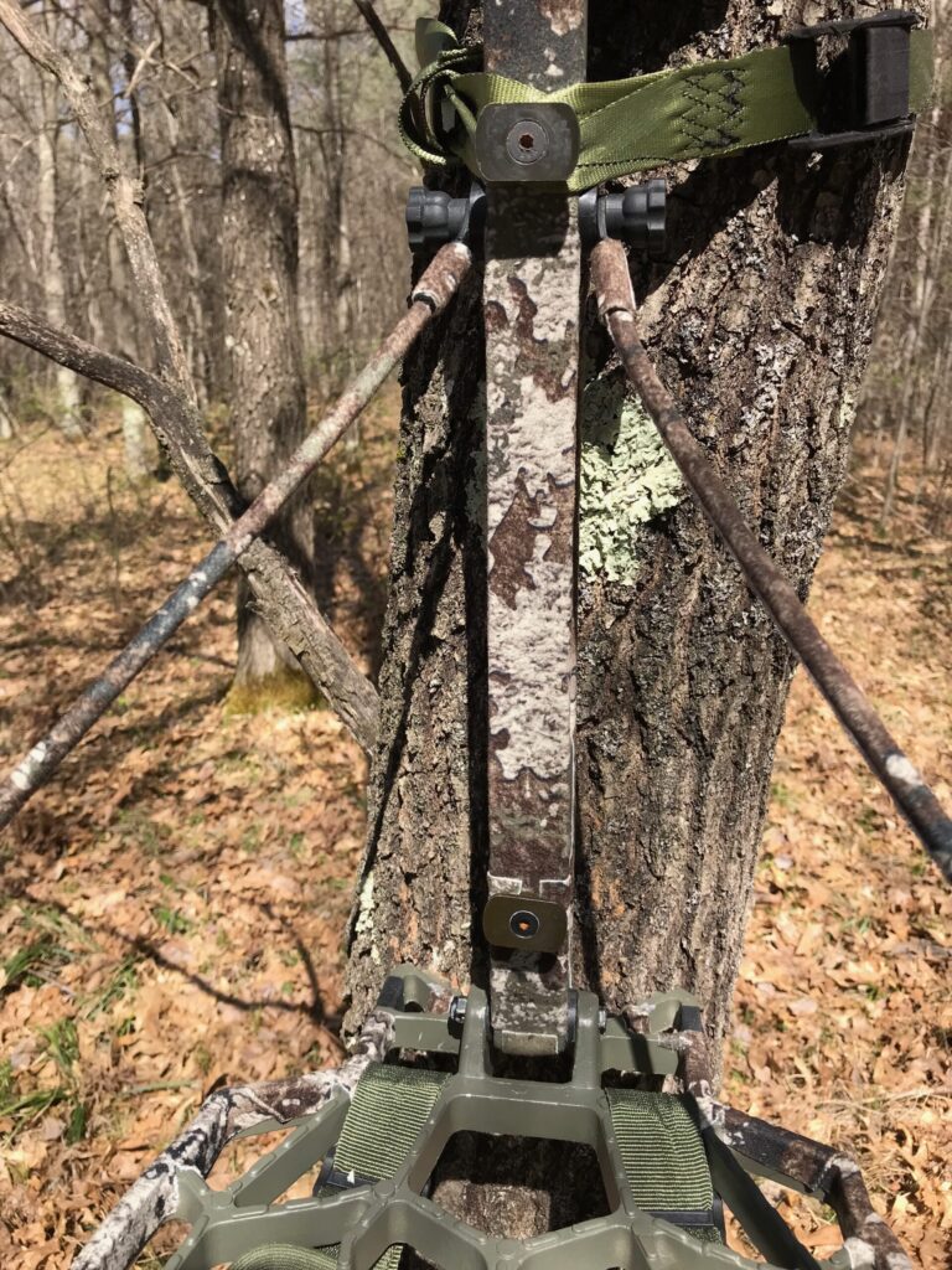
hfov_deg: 49.7
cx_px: 476
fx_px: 1027
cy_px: 635
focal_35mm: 28
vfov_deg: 63.4
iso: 20
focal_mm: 3.99
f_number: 1.8
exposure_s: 1/967
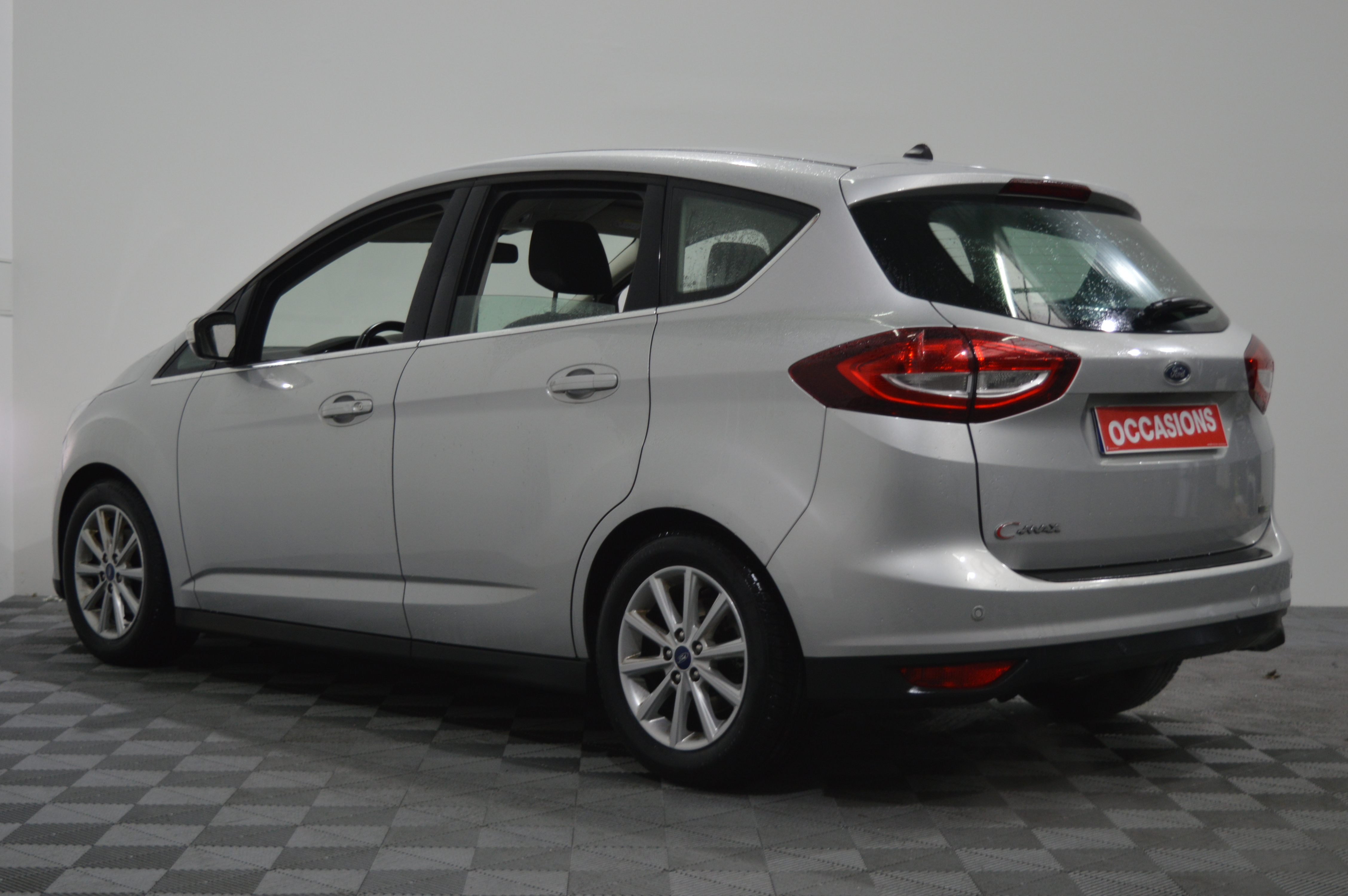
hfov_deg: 35.1
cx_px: 674
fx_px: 2132
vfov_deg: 23.7
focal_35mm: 57
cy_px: 448
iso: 450
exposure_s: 1/60
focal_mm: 38
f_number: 4.8
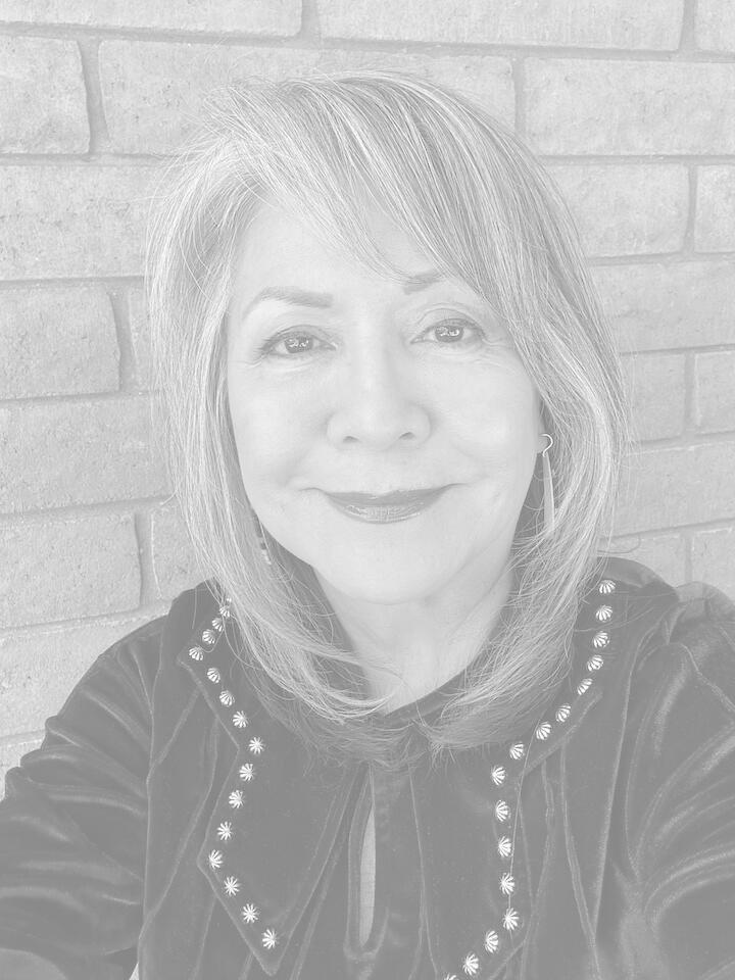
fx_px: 849
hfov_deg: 46.8
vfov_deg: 60.0
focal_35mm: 30
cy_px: 490
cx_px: 368
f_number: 2.2
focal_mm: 2.71
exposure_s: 1/122
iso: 40
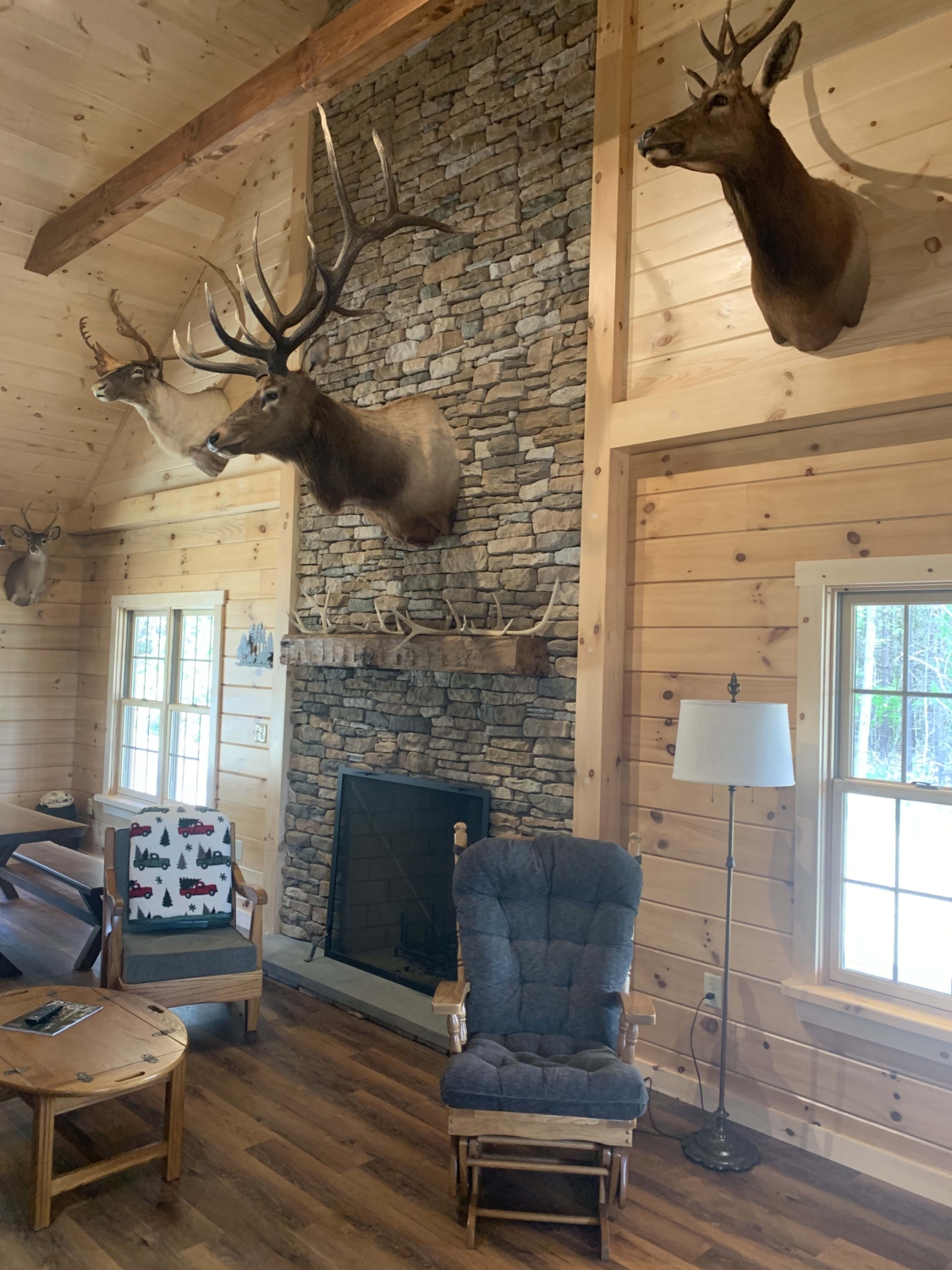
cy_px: 635
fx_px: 953
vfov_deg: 67.3
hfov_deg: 53.1
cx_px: 476
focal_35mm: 26
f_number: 1.8
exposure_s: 1/60
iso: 160
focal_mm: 4.25
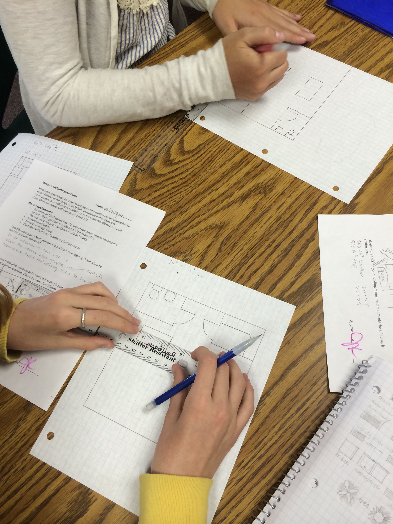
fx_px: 454
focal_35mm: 30
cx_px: 196
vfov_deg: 60.0
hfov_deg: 46.8
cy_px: 262
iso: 64
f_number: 2.2
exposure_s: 1/30
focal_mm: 4.12
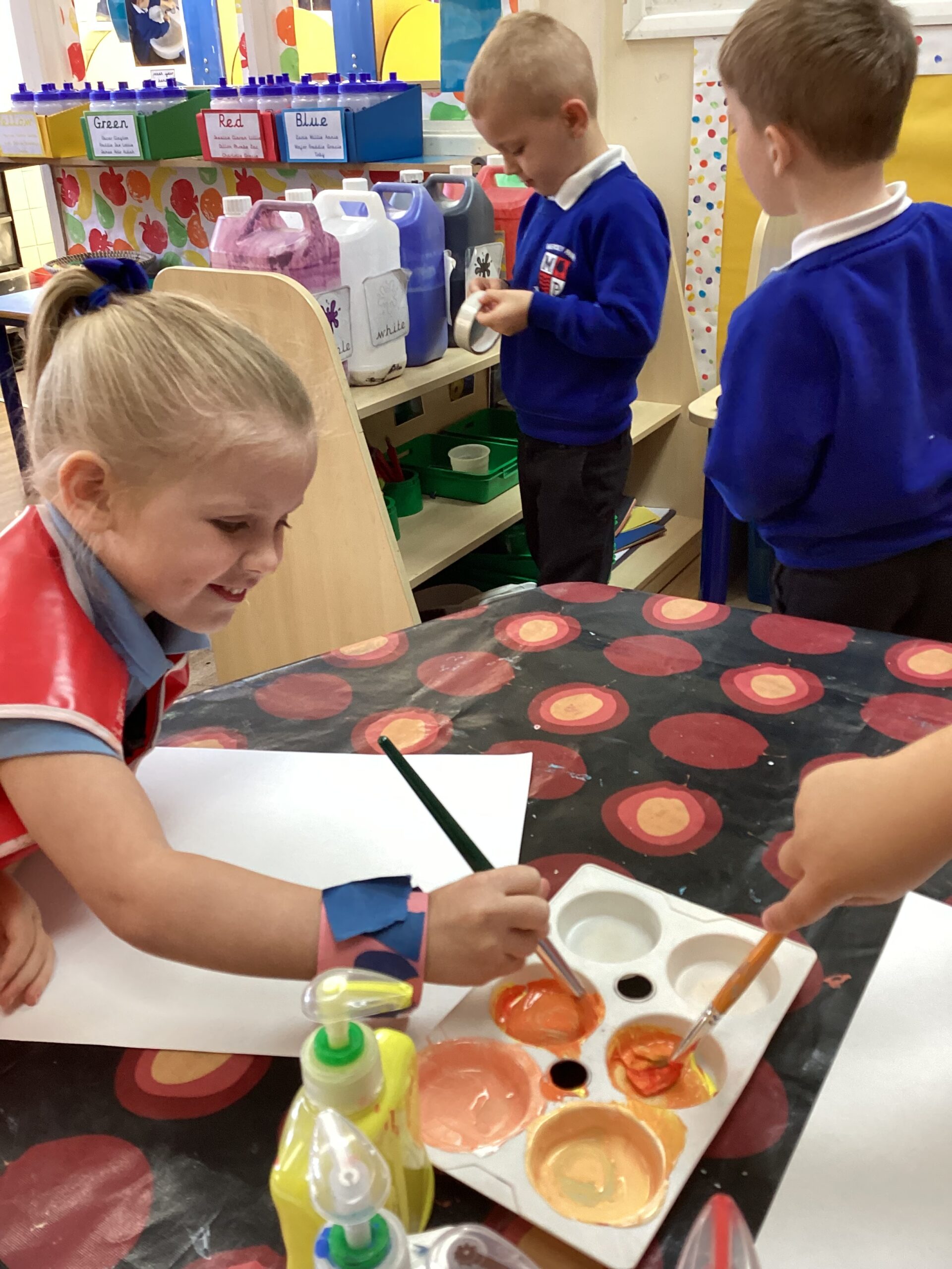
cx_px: 476
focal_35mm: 31
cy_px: 634
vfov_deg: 58.4
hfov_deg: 45.4
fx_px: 1137
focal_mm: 3.3
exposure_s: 1/50
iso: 125
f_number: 2.4
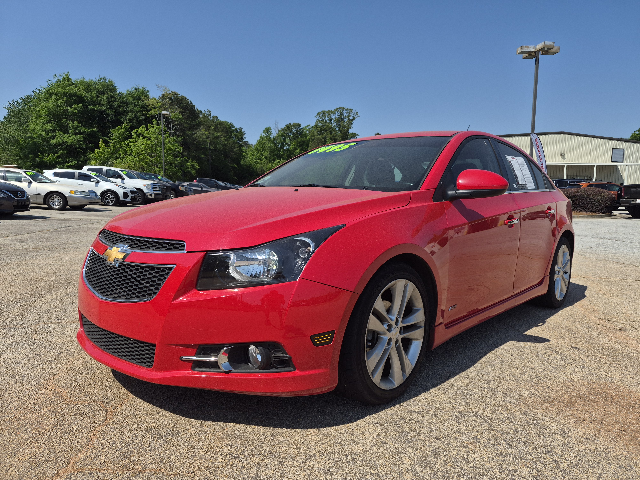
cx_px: 320
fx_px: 425
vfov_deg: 58.9
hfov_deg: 73.9
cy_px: 240
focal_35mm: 23
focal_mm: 5.4
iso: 64
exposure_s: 1/7696
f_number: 1.8
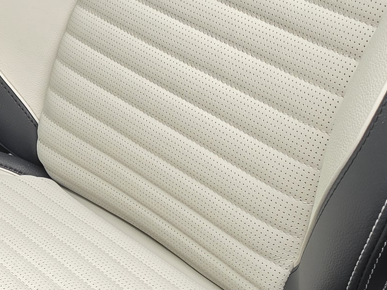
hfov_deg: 16.3
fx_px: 1286
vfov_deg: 12.9
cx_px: -104
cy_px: 177
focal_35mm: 115
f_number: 1.7
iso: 32
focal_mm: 6.3
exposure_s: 1/180
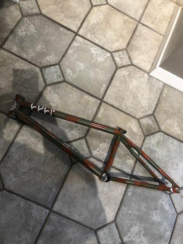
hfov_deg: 49.7
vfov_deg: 63.4
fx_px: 197
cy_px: 122
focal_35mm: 28
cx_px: 92
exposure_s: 1/15
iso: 100
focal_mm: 3.99
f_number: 1.8
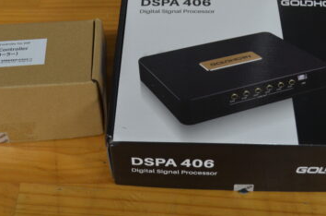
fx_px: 551
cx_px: 147
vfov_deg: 22.0
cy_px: 72
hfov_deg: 32.9
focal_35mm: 61
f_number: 4
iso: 800
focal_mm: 24
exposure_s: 1/40
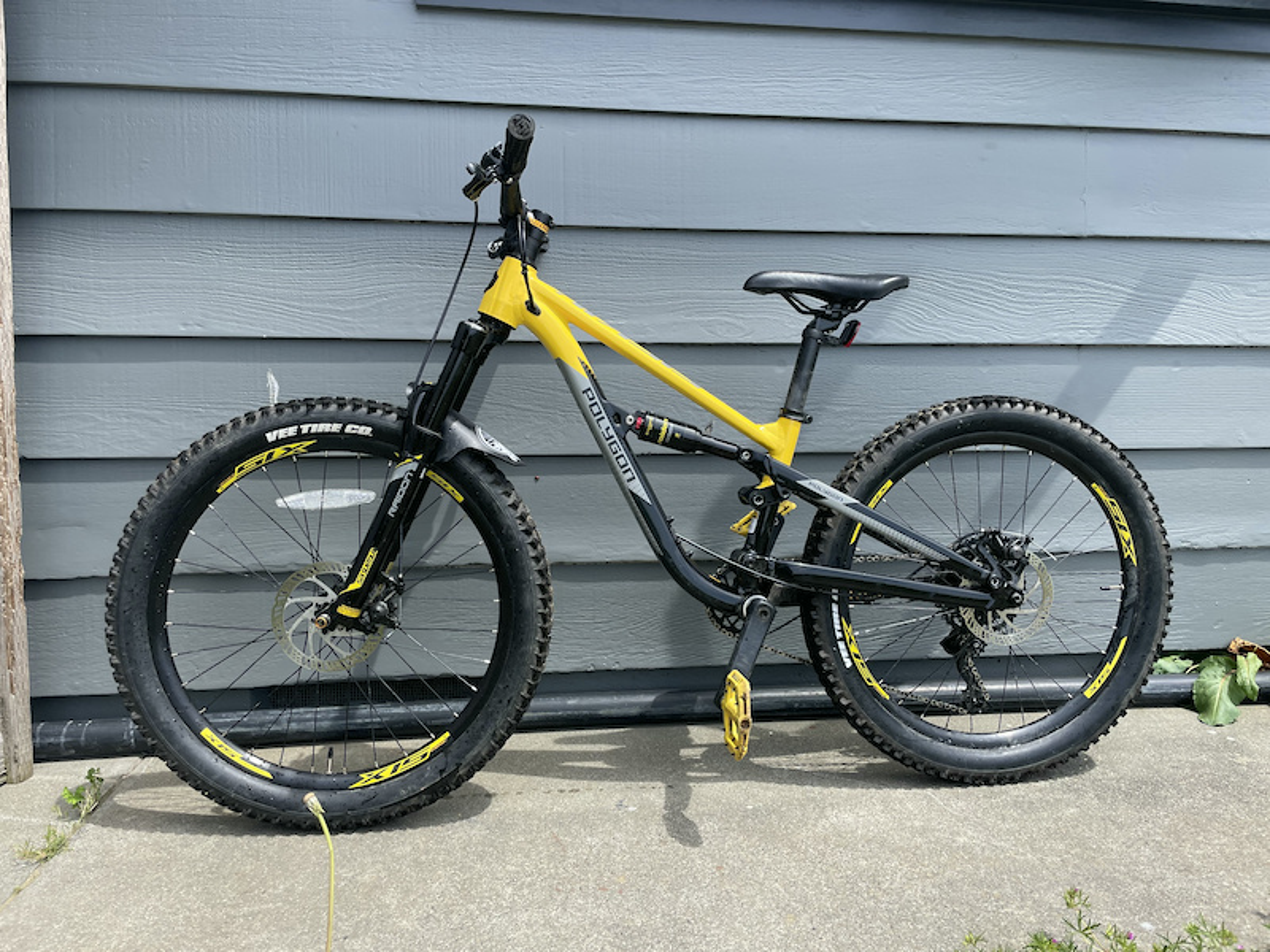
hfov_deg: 67.3
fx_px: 954
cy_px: 476
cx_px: 635
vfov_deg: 53.1
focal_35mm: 26
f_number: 1.6
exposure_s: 1/1135
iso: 32
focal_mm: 4.2
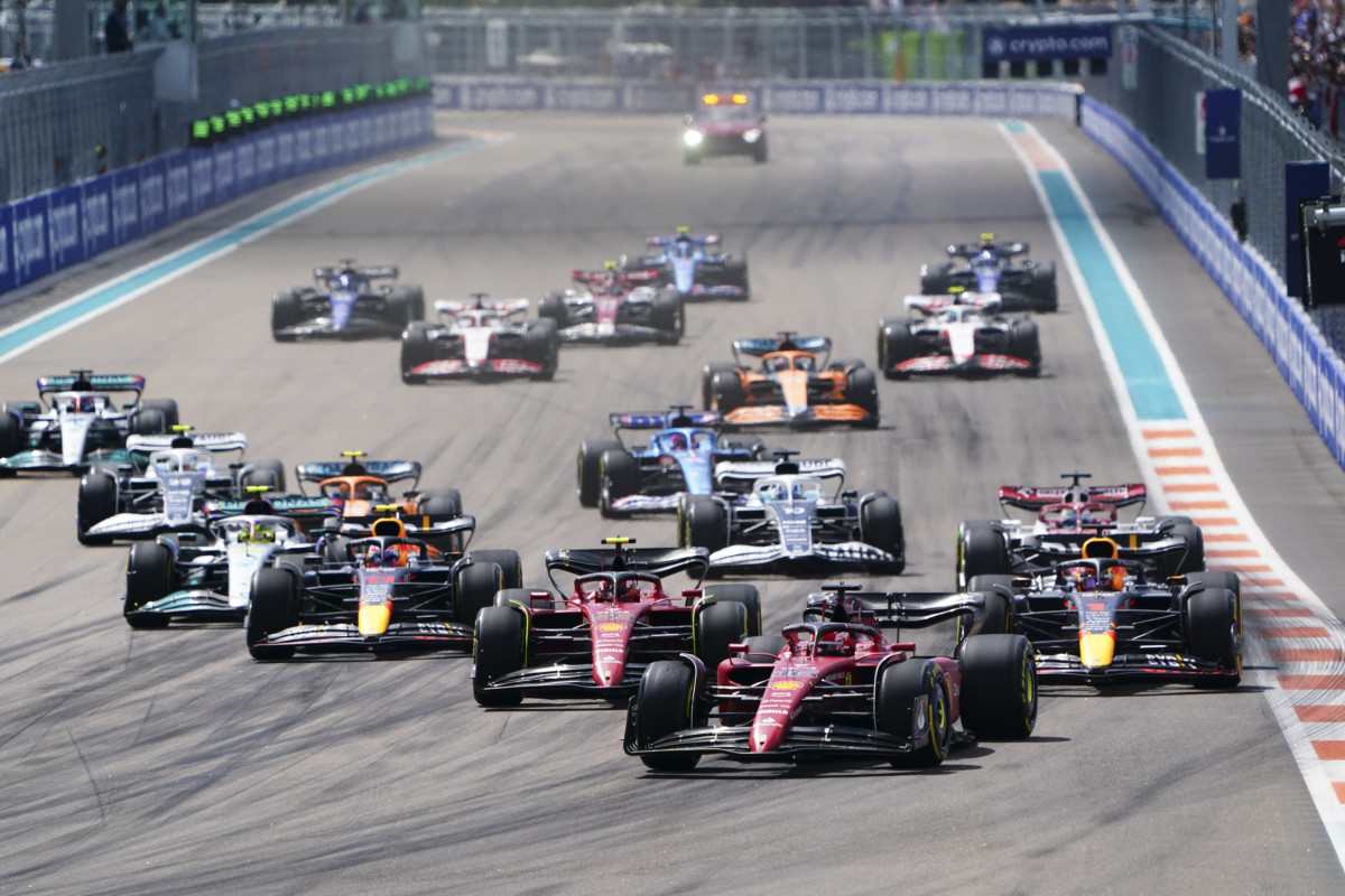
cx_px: 672
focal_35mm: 448
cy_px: 448
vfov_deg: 3.1
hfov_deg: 4.6
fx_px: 16736
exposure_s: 1/3200
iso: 500
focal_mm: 448
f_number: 6.3
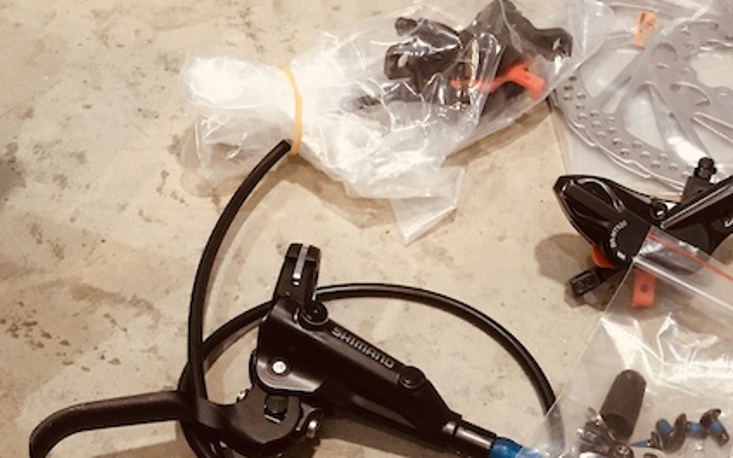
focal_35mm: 58
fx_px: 1159
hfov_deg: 33.2
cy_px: 247
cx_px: 666
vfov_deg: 22.4
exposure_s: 1/20
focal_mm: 4.15
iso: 200
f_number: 2.2
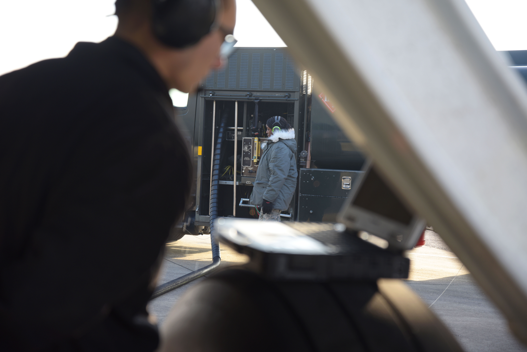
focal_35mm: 85
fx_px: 1245
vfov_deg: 16.1
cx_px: 264
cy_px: 176
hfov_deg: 23.9
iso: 160
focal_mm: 85
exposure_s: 1/125
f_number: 5
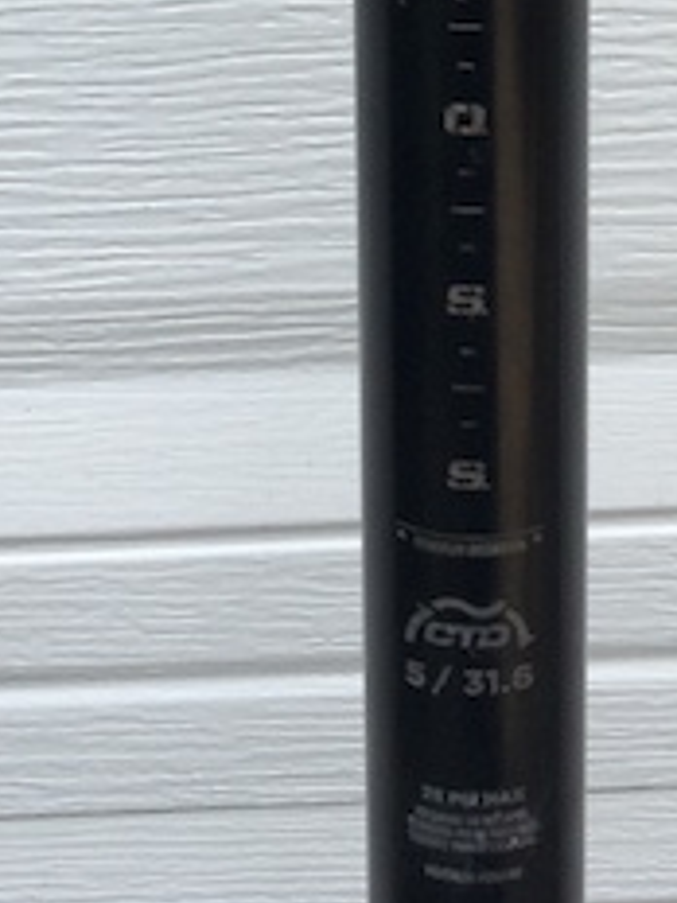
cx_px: 451
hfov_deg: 14.8
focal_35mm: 100
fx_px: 2608
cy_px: -362
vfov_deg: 18.0
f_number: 2.2
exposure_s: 1/761
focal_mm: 4.15
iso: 25
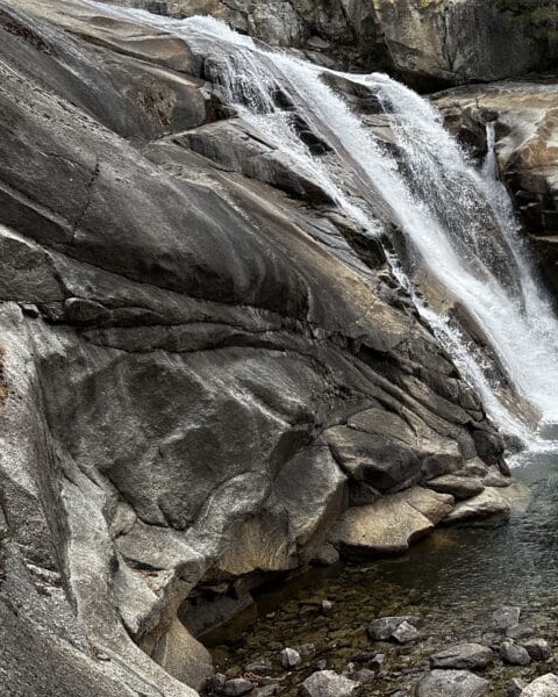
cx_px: 494
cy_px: 302
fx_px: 826
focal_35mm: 40
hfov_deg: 35.3
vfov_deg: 45.7
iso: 125
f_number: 1.78
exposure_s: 1/121
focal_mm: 6.86
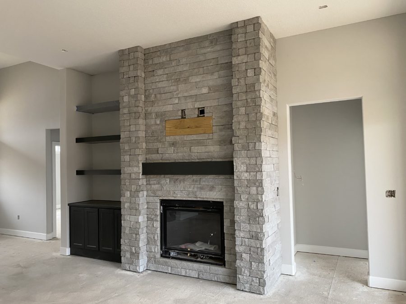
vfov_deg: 53.1
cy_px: 152
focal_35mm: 26
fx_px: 305
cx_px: 203
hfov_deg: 67.3
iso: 200
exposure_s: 1/60
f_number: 1.8
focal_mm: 4.25
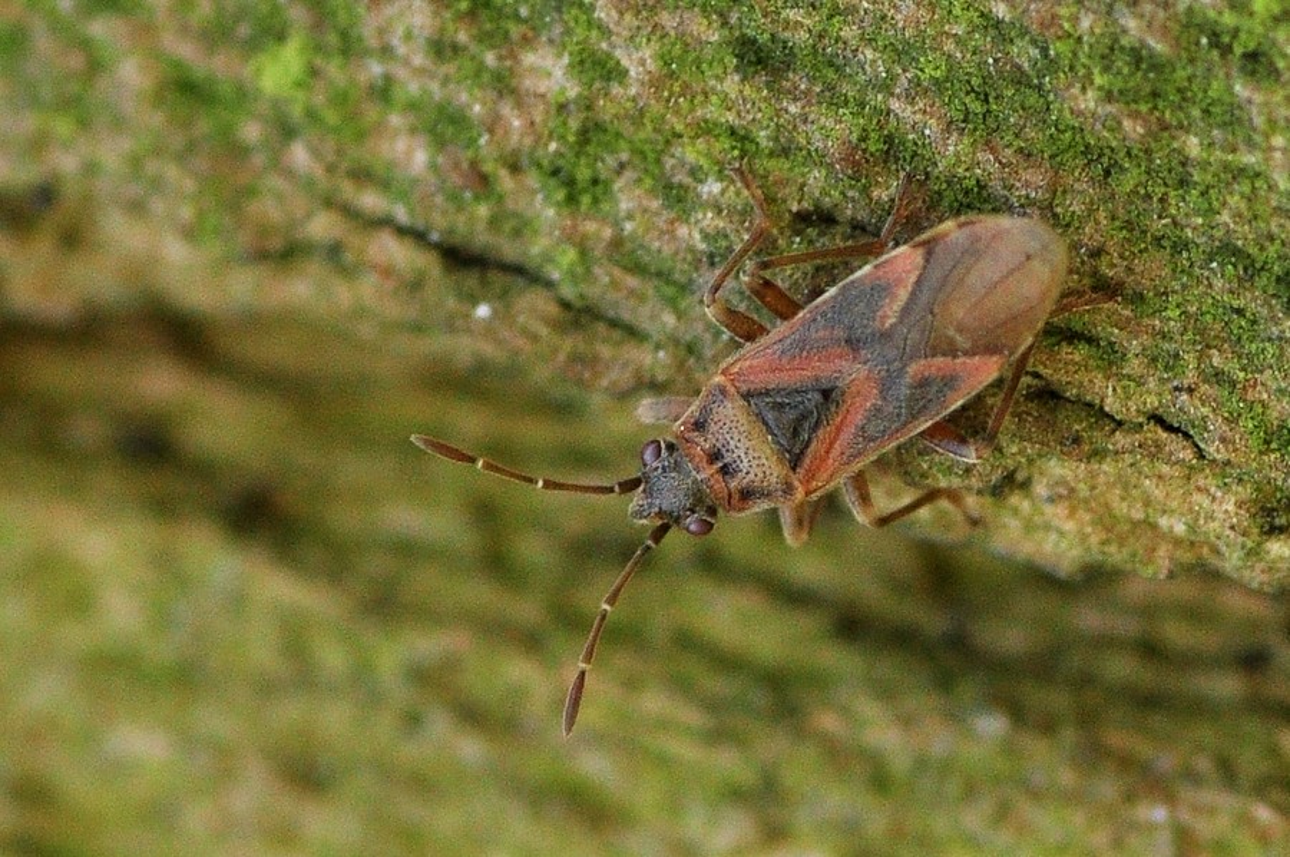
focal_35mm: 150
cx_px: 645
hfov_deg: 13.7
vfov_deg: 9.1
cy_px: 428
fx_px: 5369
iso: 400
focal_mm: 100
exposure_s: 1/125
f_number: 11
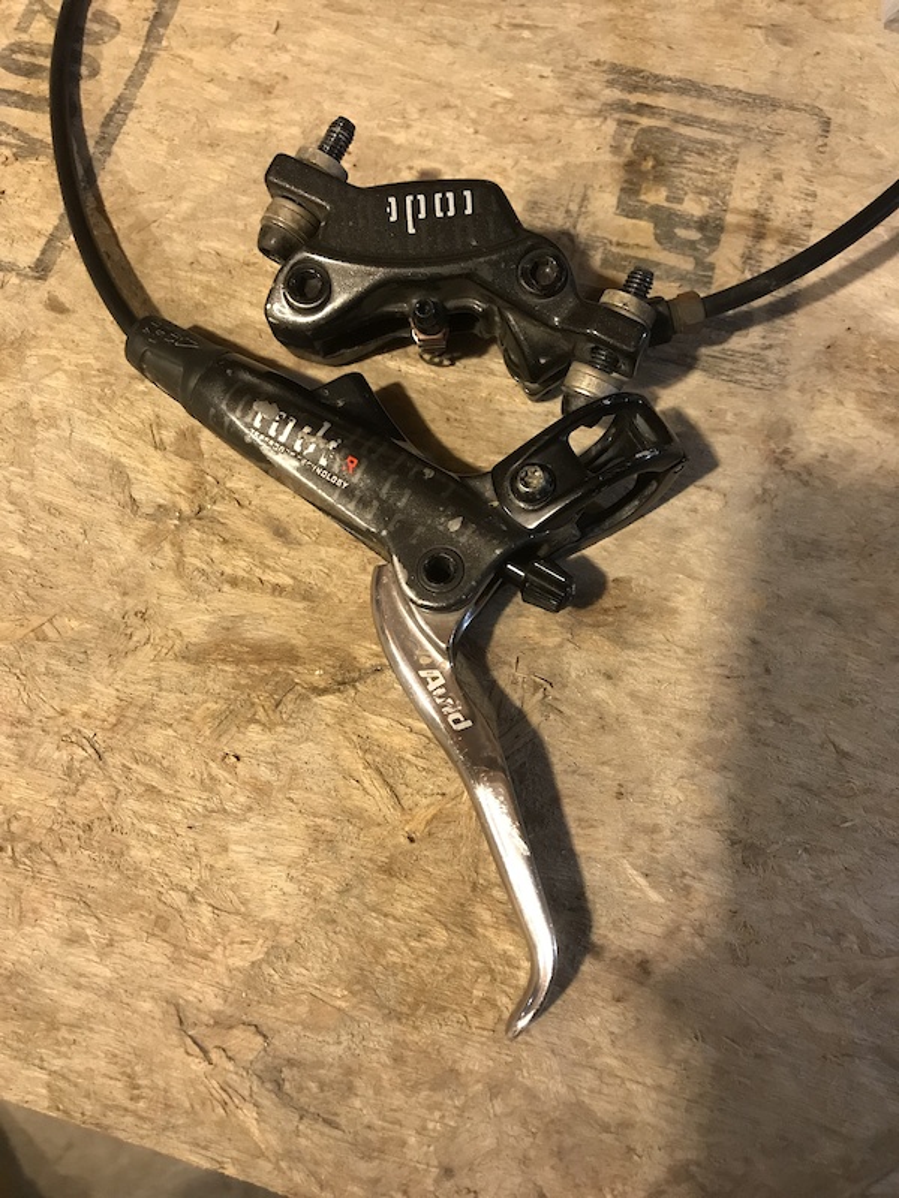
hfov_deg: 49.7
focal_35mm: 28
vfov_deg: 63.4
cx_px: 450
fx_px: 970
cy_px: 599
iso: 100
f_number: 1.8
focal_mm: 3.99
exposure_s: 1/15
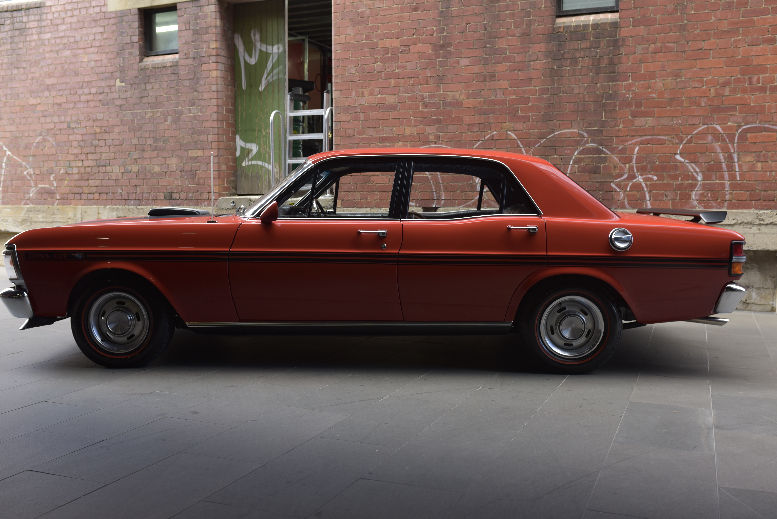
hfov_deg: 54.4
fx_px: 756
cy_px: 260
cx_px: 388
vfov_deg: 37.9
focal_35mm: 35
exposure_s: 1/60
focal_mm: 35
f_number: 4
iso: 200
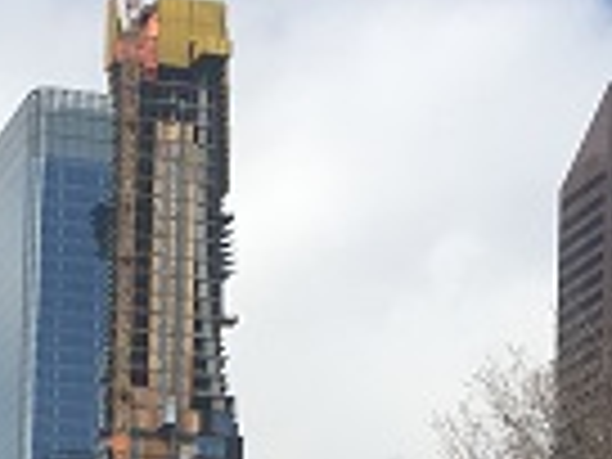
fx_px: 2705
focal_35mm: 153
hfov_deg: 12.6
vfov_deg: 8.9
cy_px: 1030
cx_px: -86
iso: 25
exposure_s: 1/2481
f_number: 2.2
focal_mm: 4.15
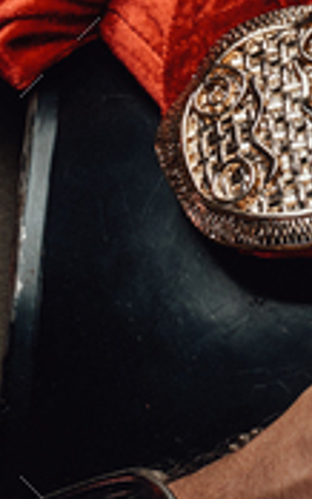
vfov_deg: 5.4
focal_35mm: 389
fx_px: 5284
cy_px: -165
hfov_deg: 3.4
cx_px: 676
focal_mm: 75
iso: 125
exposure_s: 1/160
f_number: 9
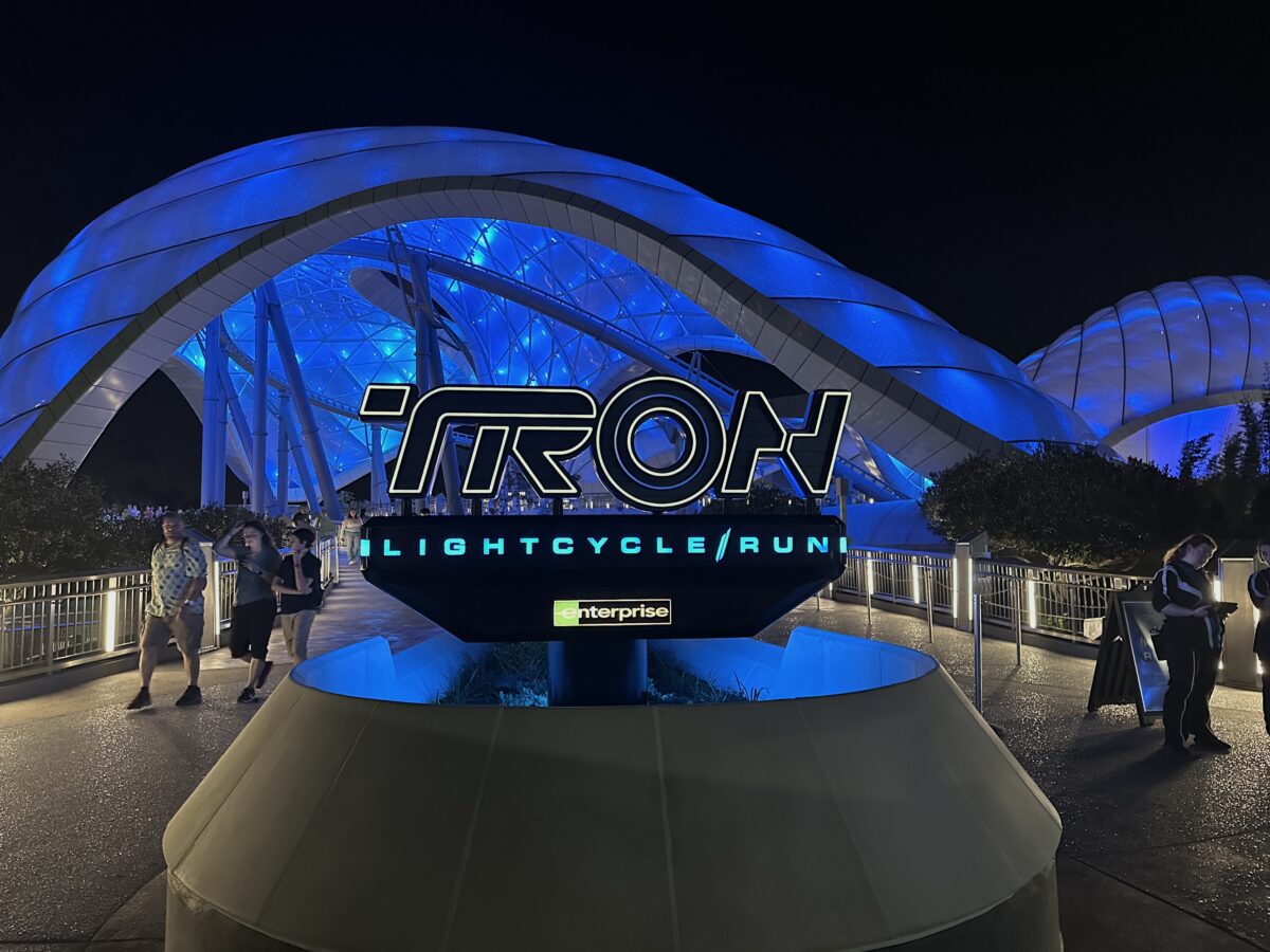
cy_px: 476
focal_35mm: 24
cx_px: 635
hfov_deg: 71.6
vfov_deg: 56.8
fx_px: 881
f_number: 1.78
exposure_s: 1/40
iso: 1000
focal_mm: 6.86
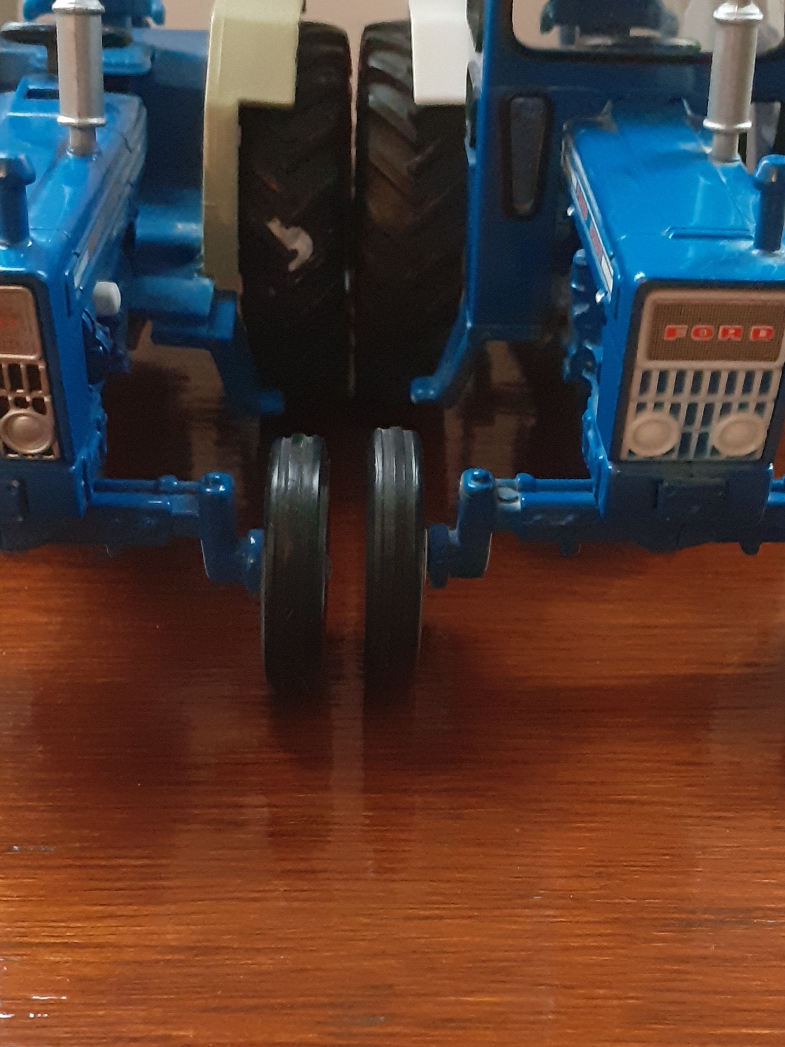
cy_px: 595
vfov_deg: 41.2
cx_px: 368
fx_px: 1391
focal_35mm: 46
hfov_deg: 31.5
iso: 500
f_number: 1.9
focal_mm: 3.6
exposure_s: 1/25
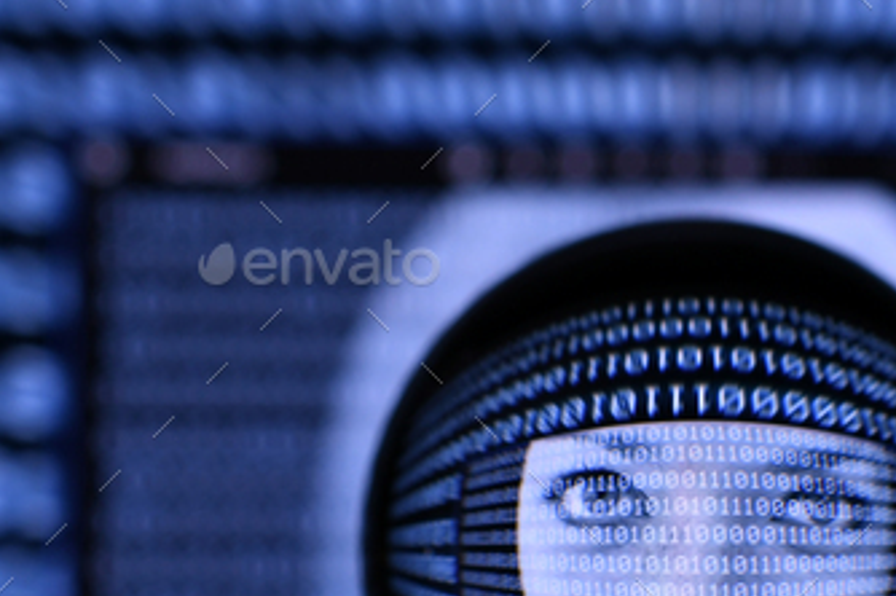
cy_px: 391
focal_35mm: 106
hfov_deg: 19.1
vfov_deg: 12.9
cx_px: 714
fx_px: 2636
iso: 640
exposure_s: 1/100
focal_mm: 40
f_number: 6.3
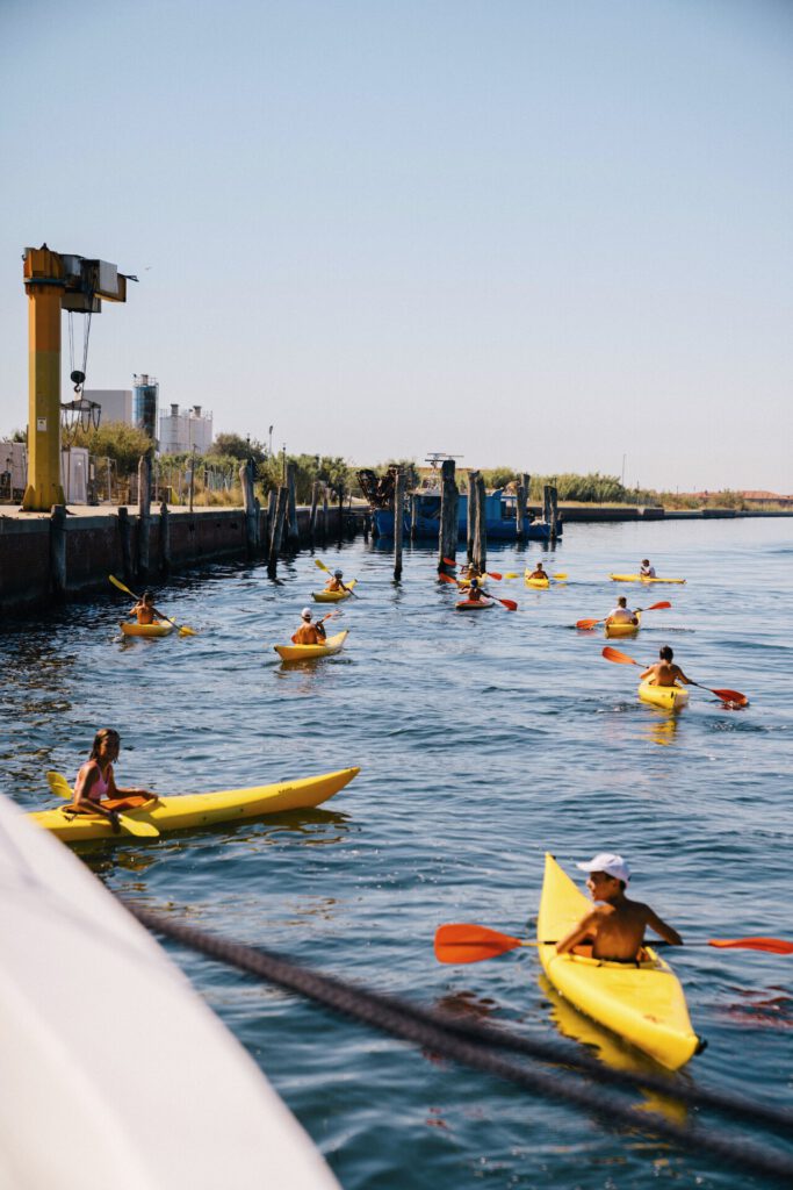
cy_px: 595
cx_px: 396
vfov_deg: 28.8
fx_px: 2312
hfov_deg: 19.5
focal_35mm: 70
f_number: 3.5
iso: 100
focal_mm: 70
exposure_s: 1/2500
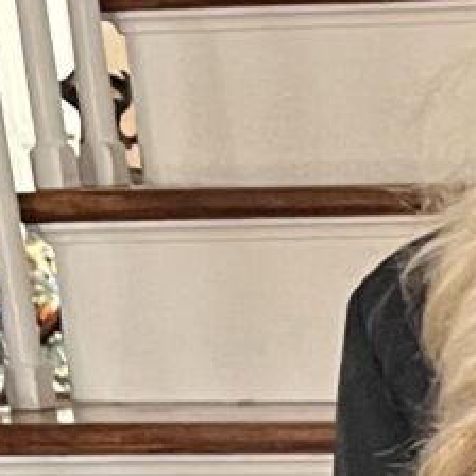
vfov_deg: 7.4
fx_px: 3267
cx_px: 924
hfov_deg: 8.0
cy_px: 1422
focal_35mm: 210
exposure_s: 1/50
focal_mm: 5.1
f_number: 1.6
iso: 320
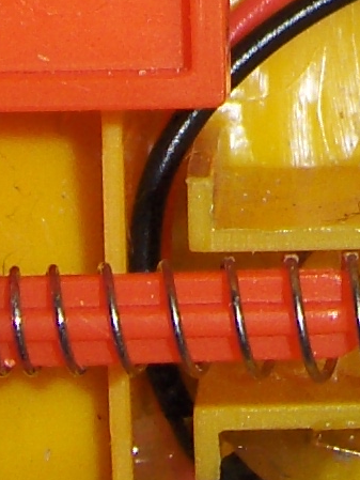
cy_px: -839
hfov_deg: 5.8
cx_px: 452
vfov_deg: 7.1
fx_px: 3562
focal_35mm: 257
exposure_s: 1/60
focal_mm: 7.5
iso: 100
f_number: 5.5
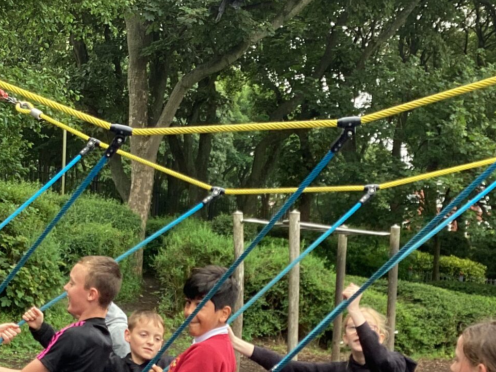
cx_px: 208
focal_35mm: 66
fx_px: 945
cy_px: 344
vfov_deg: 21.7
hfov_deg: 29.3
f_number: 2.4
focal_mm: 3.3
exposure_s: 1/120
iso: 25
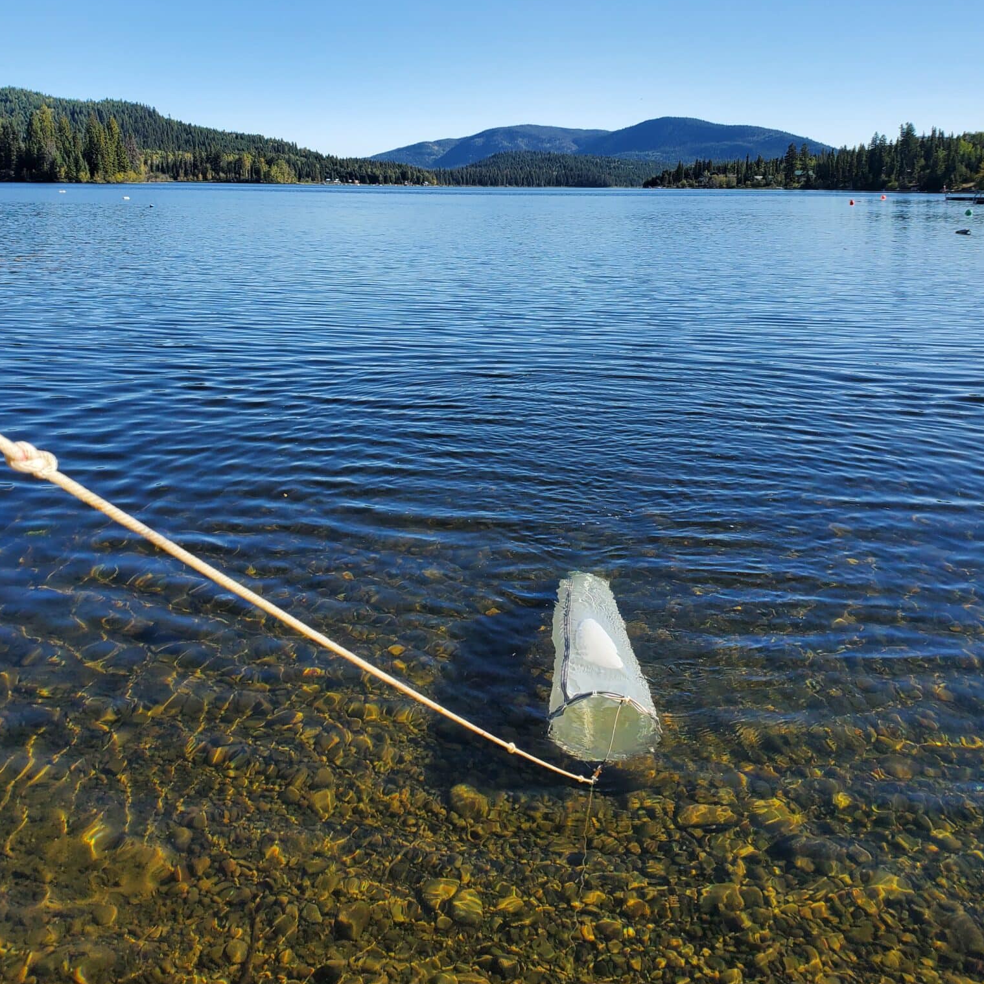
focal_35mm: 31
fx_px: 997
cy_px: 333
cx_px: 492
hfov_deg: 52.5
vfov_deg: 51.6
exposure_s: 1/1102
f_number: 2.4
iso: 50
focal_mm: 4.3
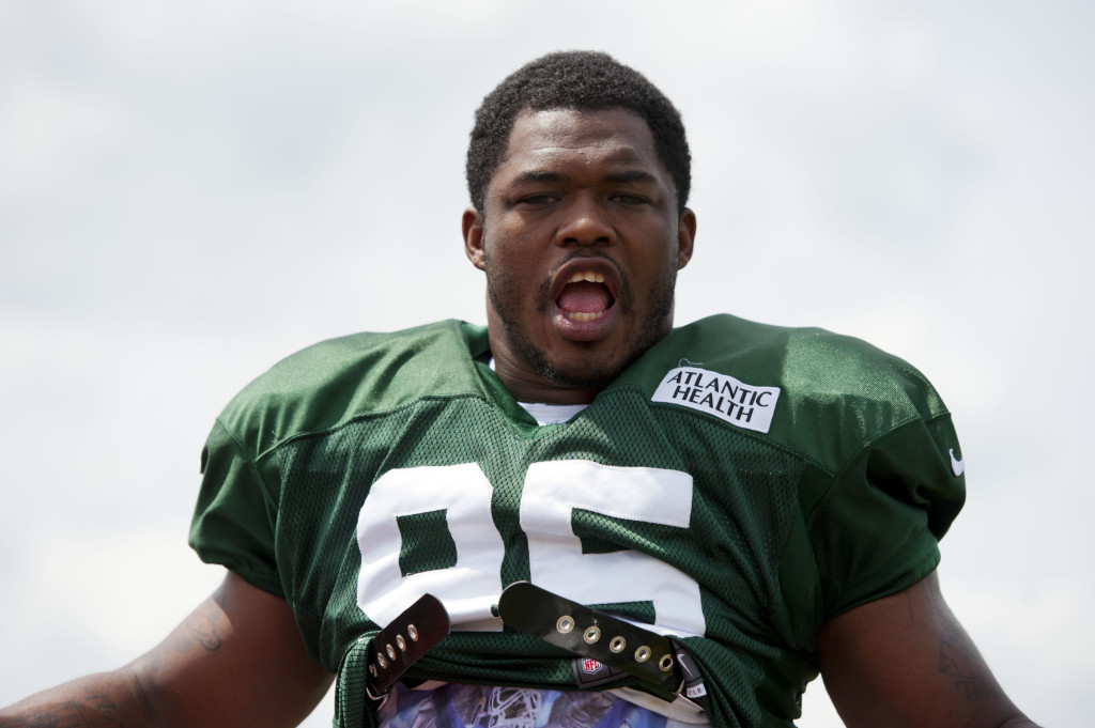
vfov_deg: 9.1
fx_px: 4559
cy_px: 364
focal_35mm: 150
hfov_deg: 13.7
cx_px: 548
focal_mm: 150
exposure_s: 1/2000
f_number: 4
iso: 320
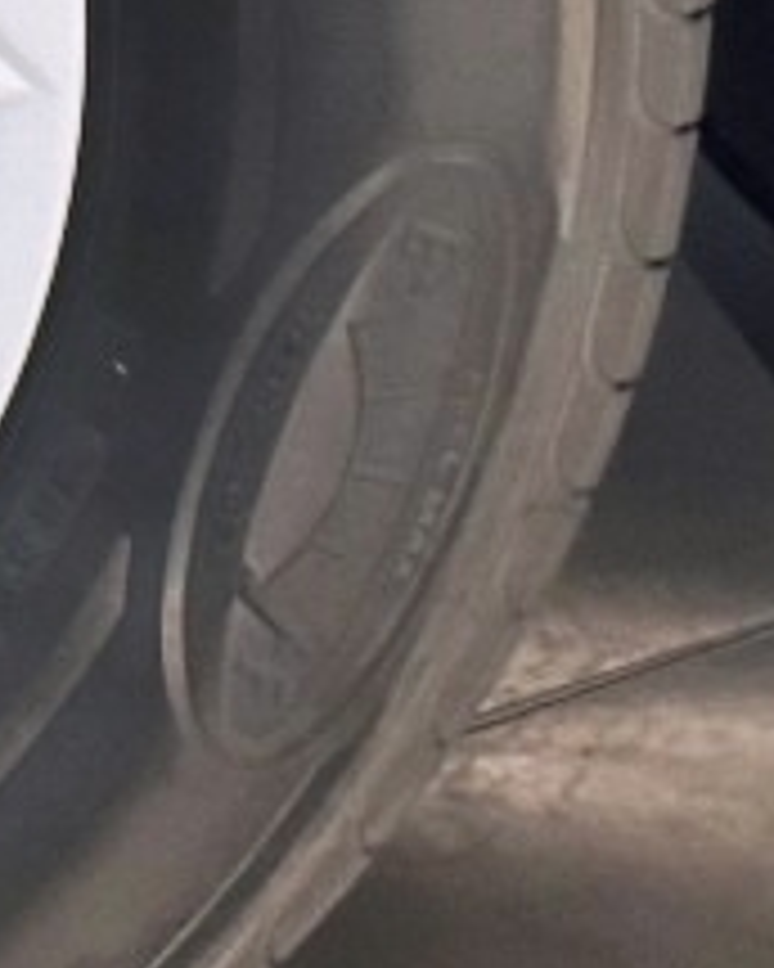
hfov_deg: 6.6
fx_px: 6385
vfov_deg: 8.6
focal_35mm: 223
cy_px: -23
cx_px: -1058
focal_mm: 6.86
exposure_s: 1/40
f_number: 1.78
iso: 500
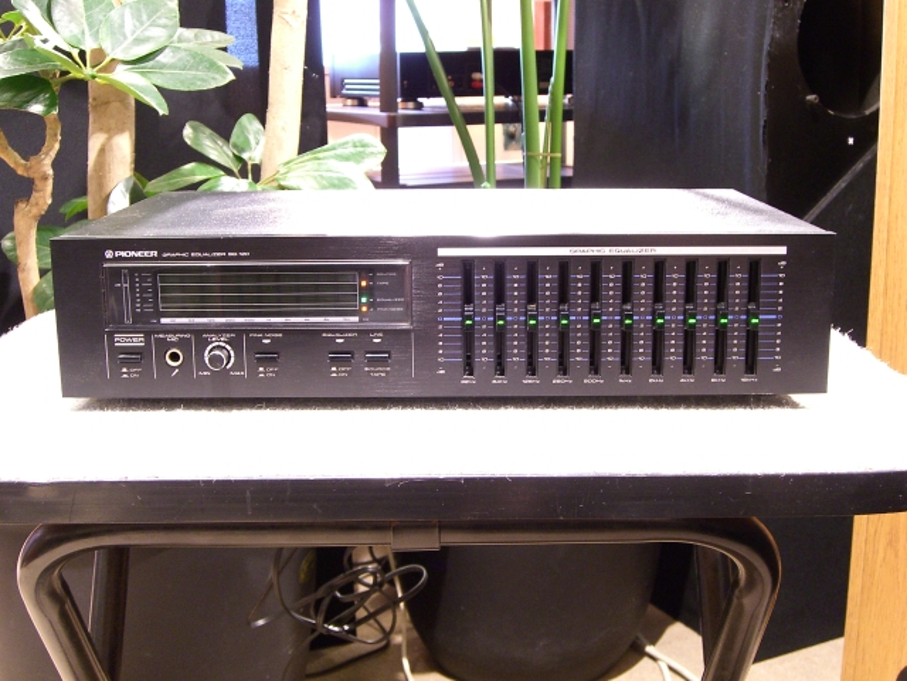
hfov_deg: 41.2
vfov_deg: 31.5
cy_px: 340
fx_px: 1205
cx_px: 454
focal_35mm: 46
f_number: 4.4
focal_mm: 9.5
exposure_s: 1/2
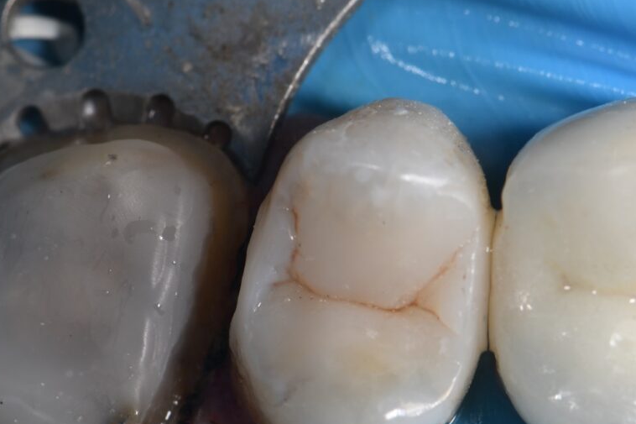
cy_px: 265
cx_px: 289
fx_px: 3744
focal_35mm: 212
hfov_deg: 9.7
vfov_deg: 6.5
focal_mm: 105
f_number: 32
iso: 200
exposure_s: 1/160
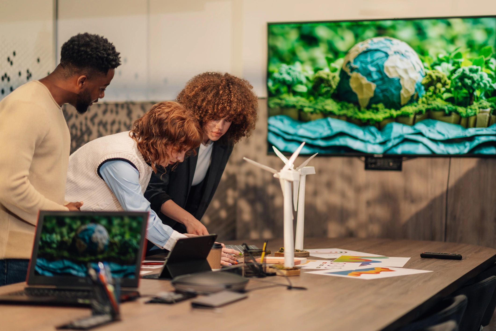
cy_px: 166
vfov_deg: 16.1
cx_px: 248
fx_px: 1171
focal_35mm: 85
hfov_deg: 23.9
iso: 160
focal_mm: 85
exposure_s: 1/250
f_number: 1.4
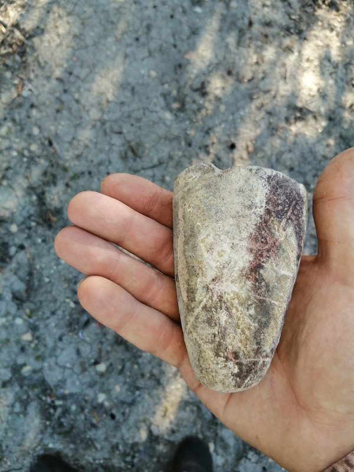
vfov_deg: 67.3
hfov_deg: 53.1
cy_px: 236
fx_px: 355
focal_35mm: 26
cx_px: 177
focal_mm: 3.46
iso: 50
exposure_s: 1/222
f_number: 1.8
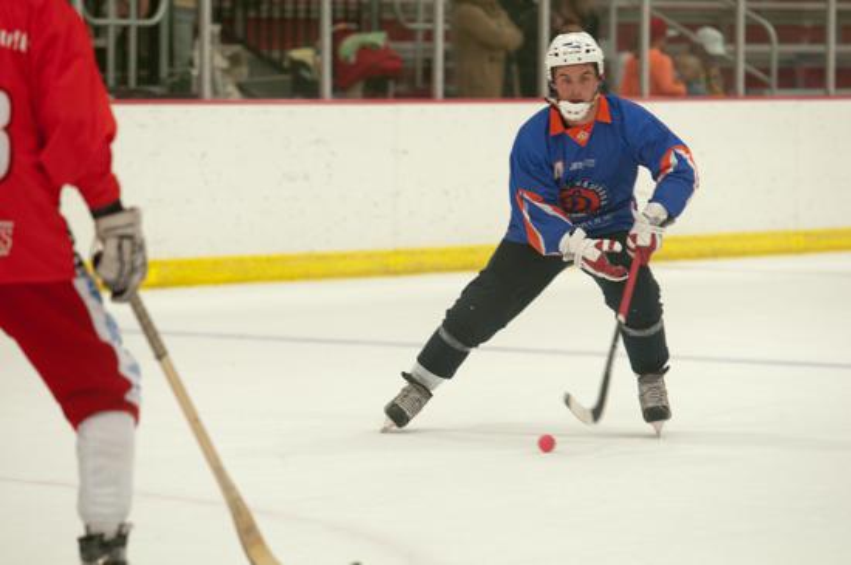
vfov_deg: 5.5
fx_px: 5842
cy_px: 282
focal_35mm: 248
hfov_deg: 8.3
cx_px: 426
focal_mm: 165
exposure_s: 1/200
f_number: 3.2
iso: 400
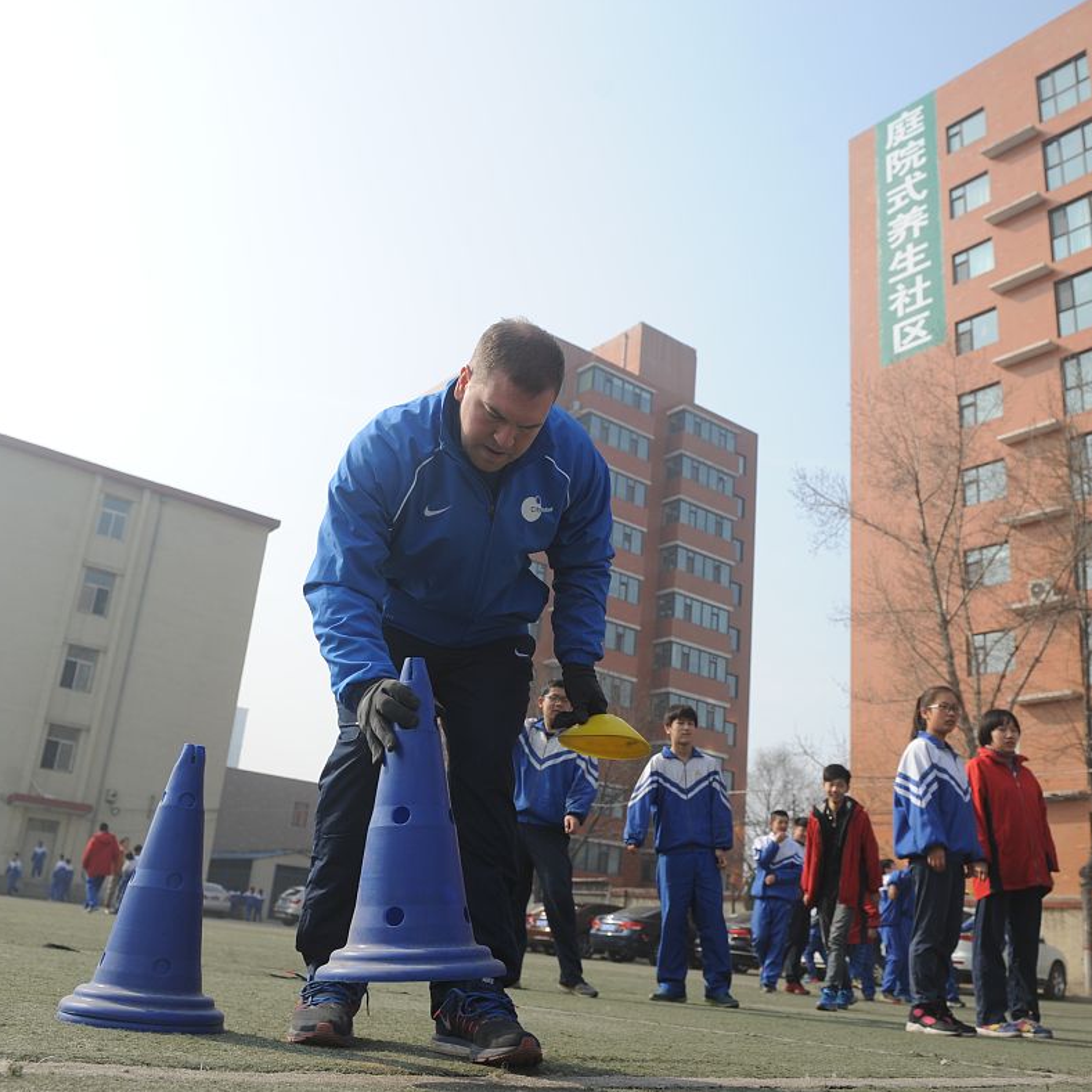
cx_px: 549
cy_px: 544
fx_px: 1106
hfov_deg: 52.5
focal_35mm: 31
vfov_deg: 52.5
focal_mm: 24
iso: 250
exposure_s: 1/1250
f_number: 5
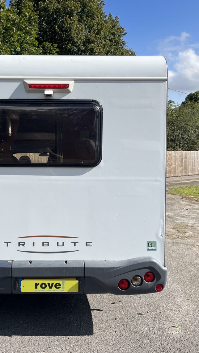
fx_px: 356
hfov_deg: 30.5
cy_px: 176
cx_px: 40
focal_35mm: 38
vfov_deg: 52.8
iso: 50
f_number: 1.6
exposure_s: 1/3413
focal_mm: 5.1
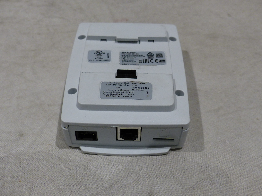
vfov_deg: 30.9
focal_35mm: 47
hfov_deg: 40.4
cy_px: 98
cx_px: 131
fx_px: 356
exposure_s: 1/60
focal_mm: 8.4
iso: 200
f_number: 2.8
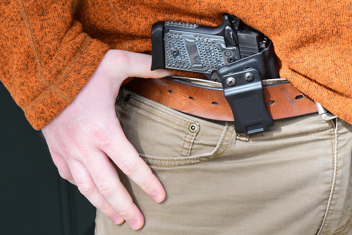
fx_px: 2933
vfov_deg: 4.6
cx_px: 176
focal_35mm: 300
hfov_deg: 6.9
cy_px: 118
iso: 4000
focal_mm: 200
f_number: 22
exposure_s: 1/320
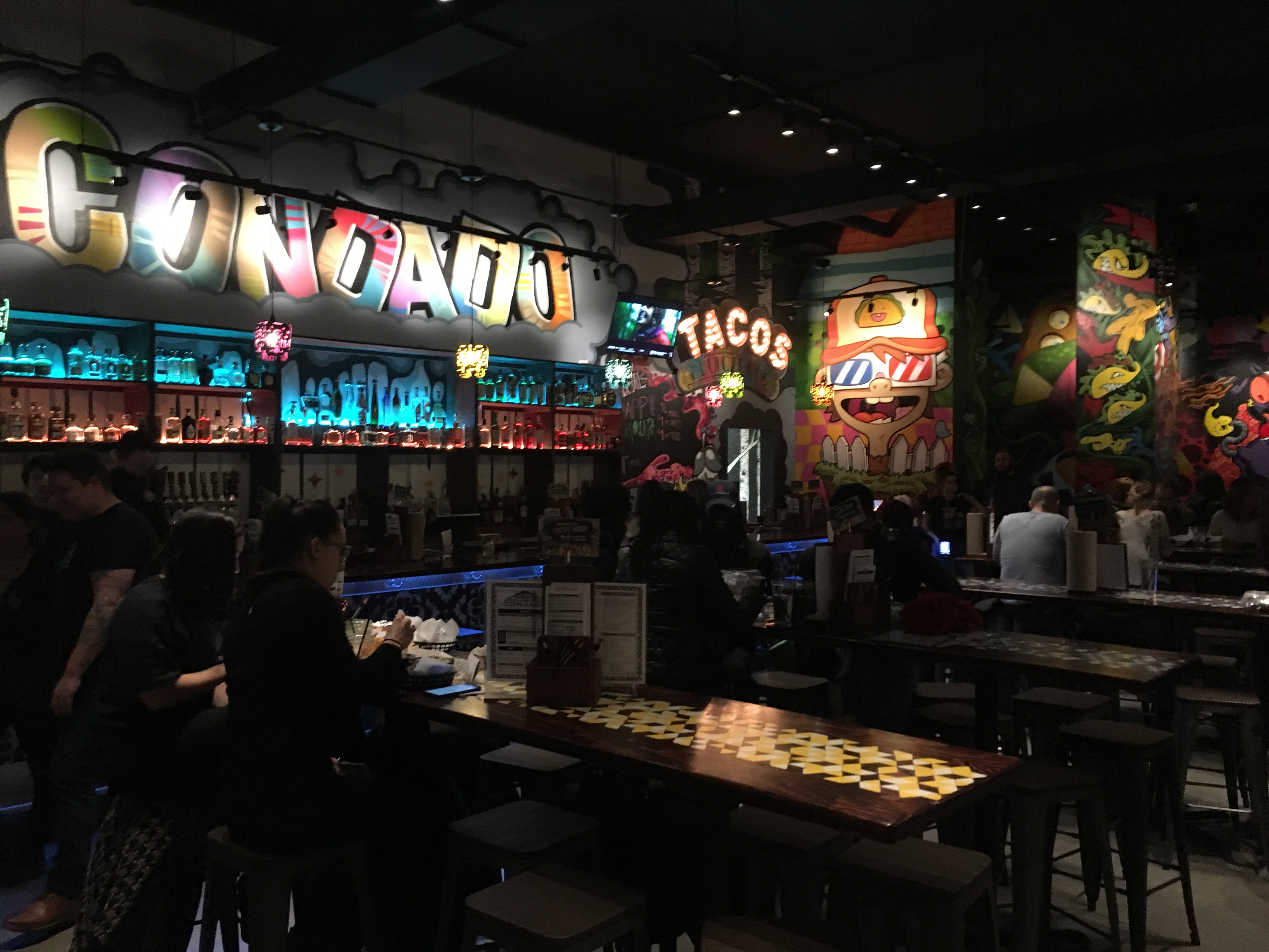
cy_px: 476
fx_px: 1063
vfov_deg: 48.2
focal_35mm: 29
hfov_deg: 61.7
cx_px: 634
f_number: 2.2
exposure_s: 1/15
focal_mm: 4.15
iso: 250
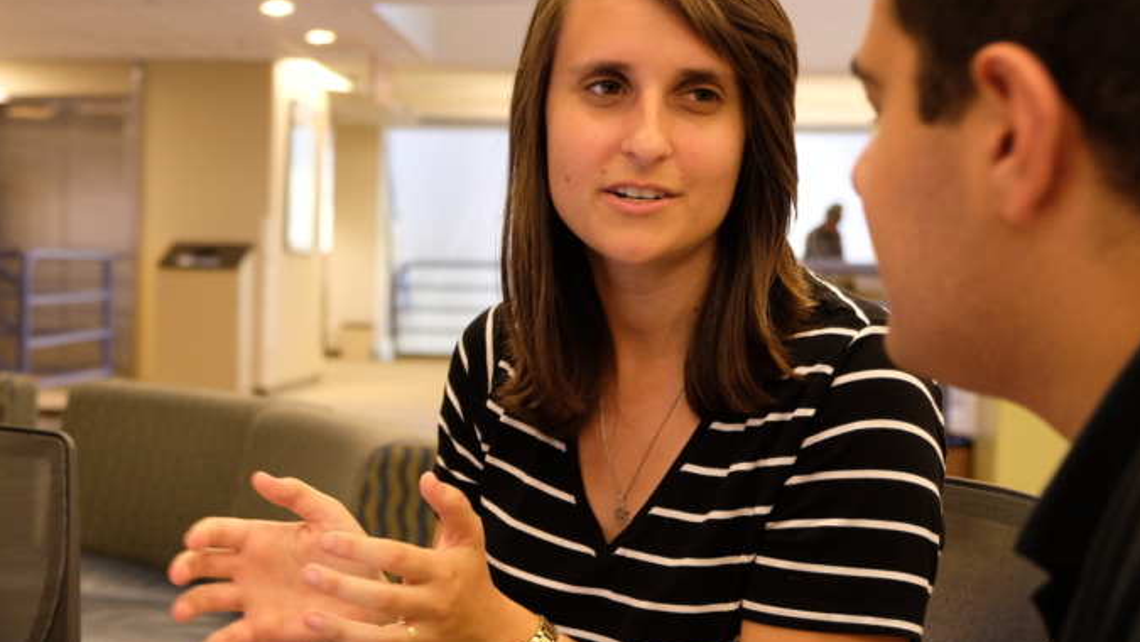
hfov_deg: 25.9
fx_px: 2449
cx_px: 311
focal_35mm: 81
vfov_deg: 14.9
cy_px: 445
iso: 800
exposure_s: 1/30
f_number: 3.6
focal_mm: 34.3
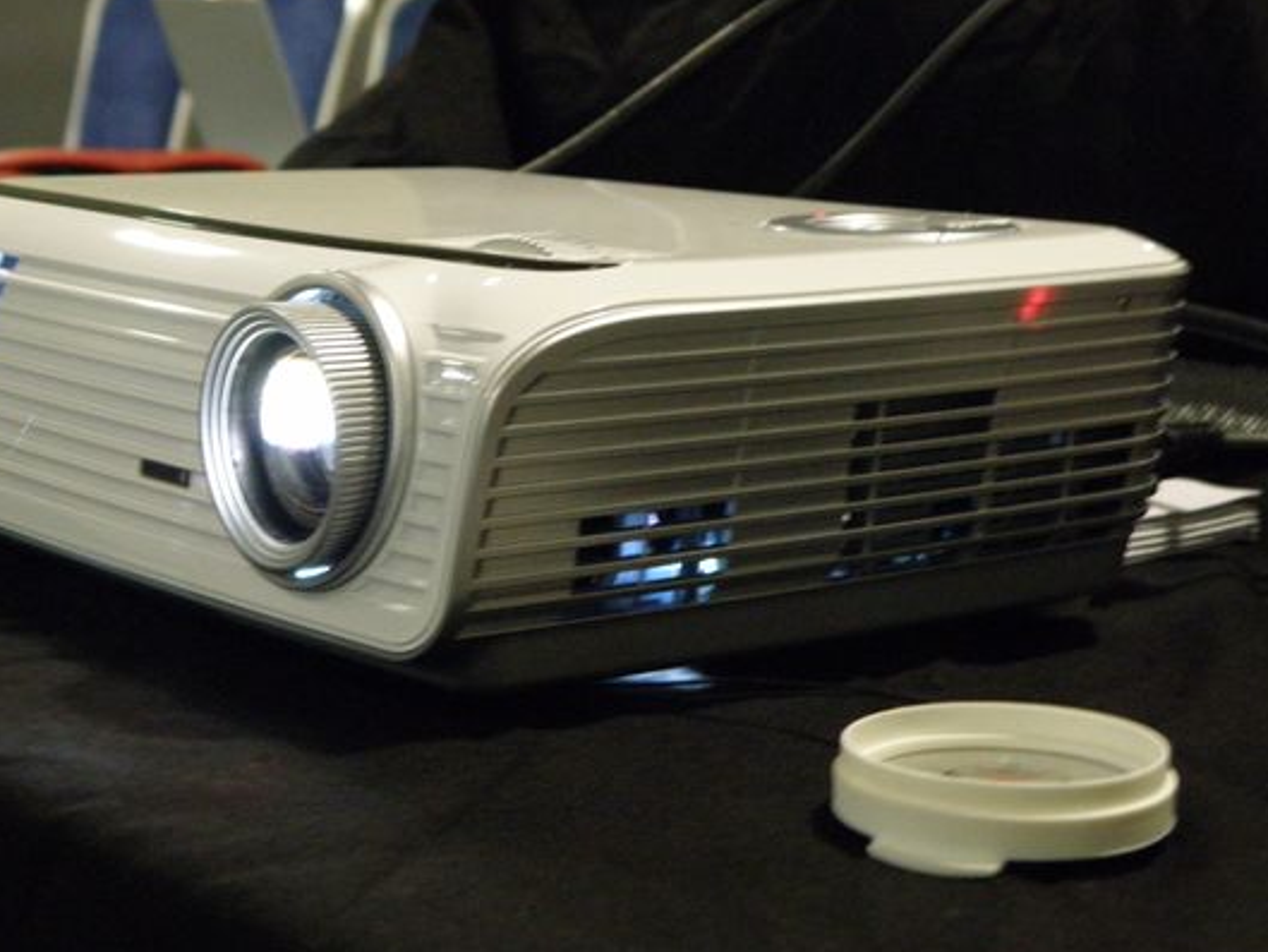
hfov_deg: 27.8
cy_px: 487
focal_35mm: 70
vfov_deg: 21.0
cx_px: 568
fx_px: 2565
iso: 400
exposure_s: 1/8
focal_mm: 10.25
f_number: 3.5
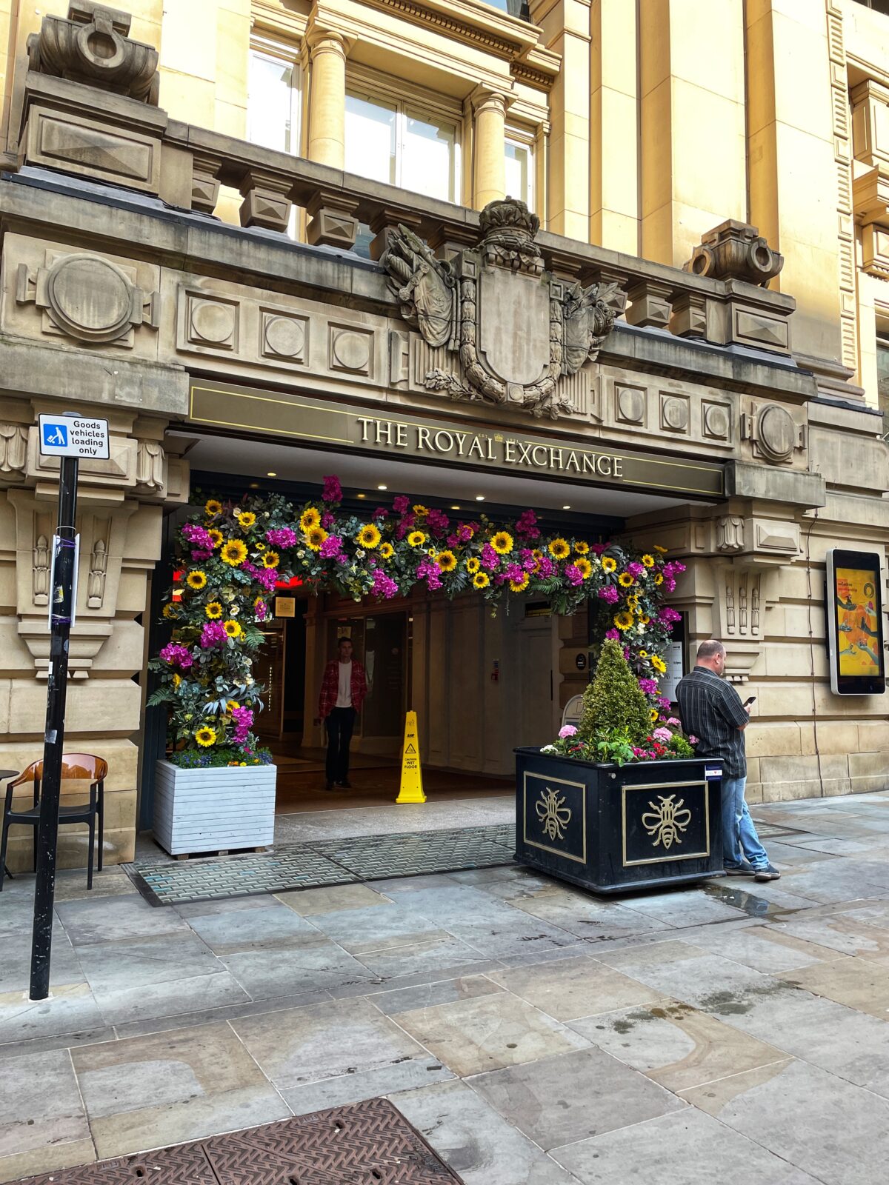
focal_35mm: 26
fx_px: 890
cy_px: 592
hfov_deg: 53.1
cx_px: 444
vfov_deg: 67.3
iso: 32
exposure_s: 1/342
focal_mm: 4.2
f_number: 1.6
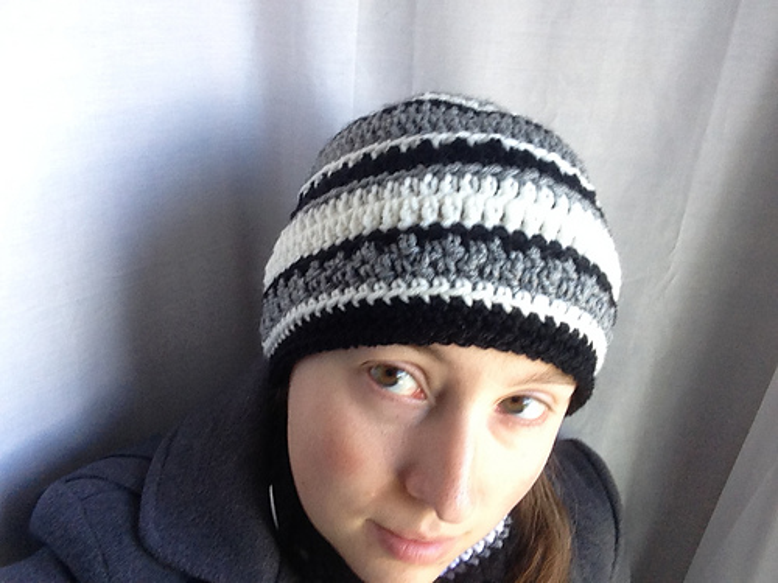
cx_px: 389
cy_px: 292
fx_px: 742
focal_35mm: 33
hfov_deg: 55.4
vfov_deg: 42.9
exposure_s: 1/30
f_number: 2.4
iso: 80
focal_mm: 2.15
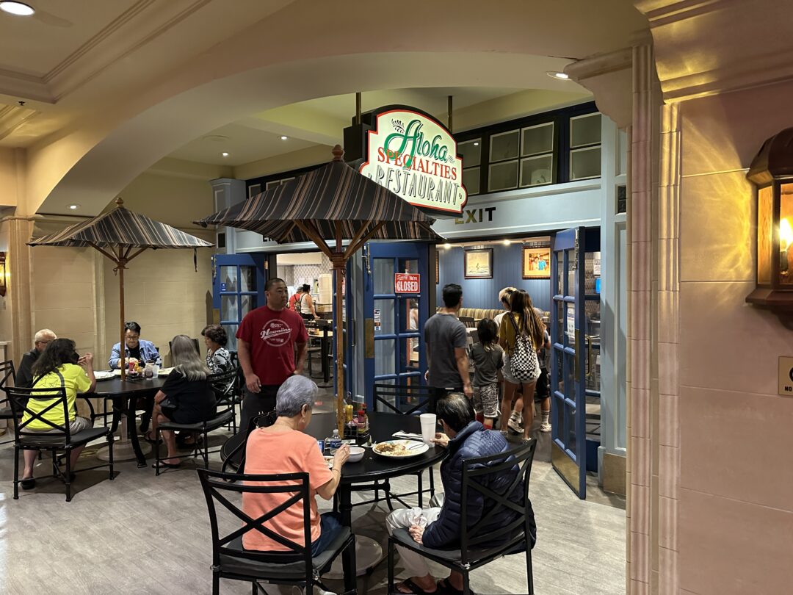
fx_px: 550
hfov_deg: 71.6
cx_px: 396
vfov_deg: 56.8
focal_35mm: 24
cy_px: 298
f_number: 1.78
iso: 640
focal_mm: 6.86
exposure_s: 1/60
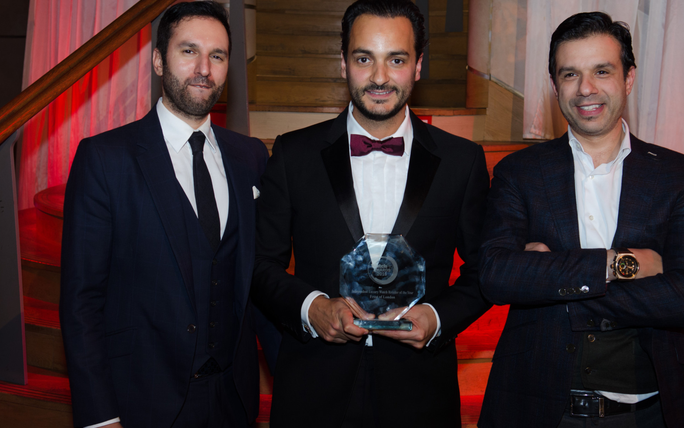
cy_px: 198
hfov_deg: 38.9
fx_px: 969
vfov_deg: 24.9
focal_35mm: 52
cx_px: 354
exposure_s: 1/20
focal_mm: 32
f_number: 4
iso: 400
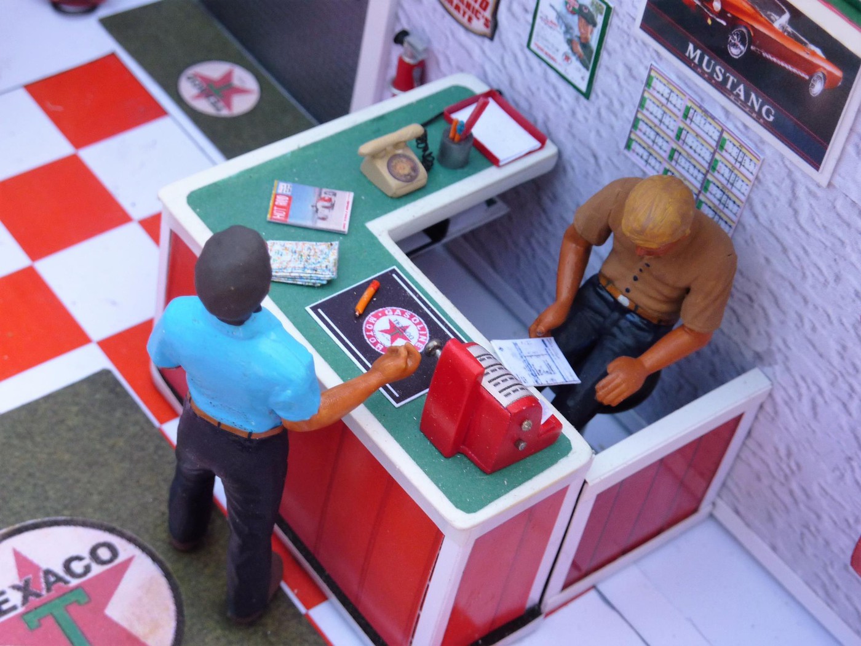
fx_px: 1666
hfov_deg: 29.0
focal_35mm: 67
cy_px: 323
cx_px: 430
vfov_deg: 21.9
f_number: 4.1
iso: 160
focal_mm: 11
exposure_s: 1/80
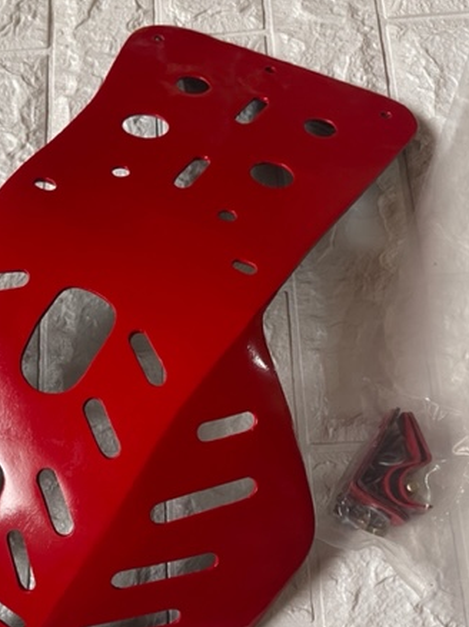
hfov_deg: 37.3
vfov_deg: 48.6
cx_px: 156
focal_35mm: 38
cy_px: 384
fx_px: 687
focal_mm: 5.1
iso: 400
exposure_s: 1/60
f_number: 1.6
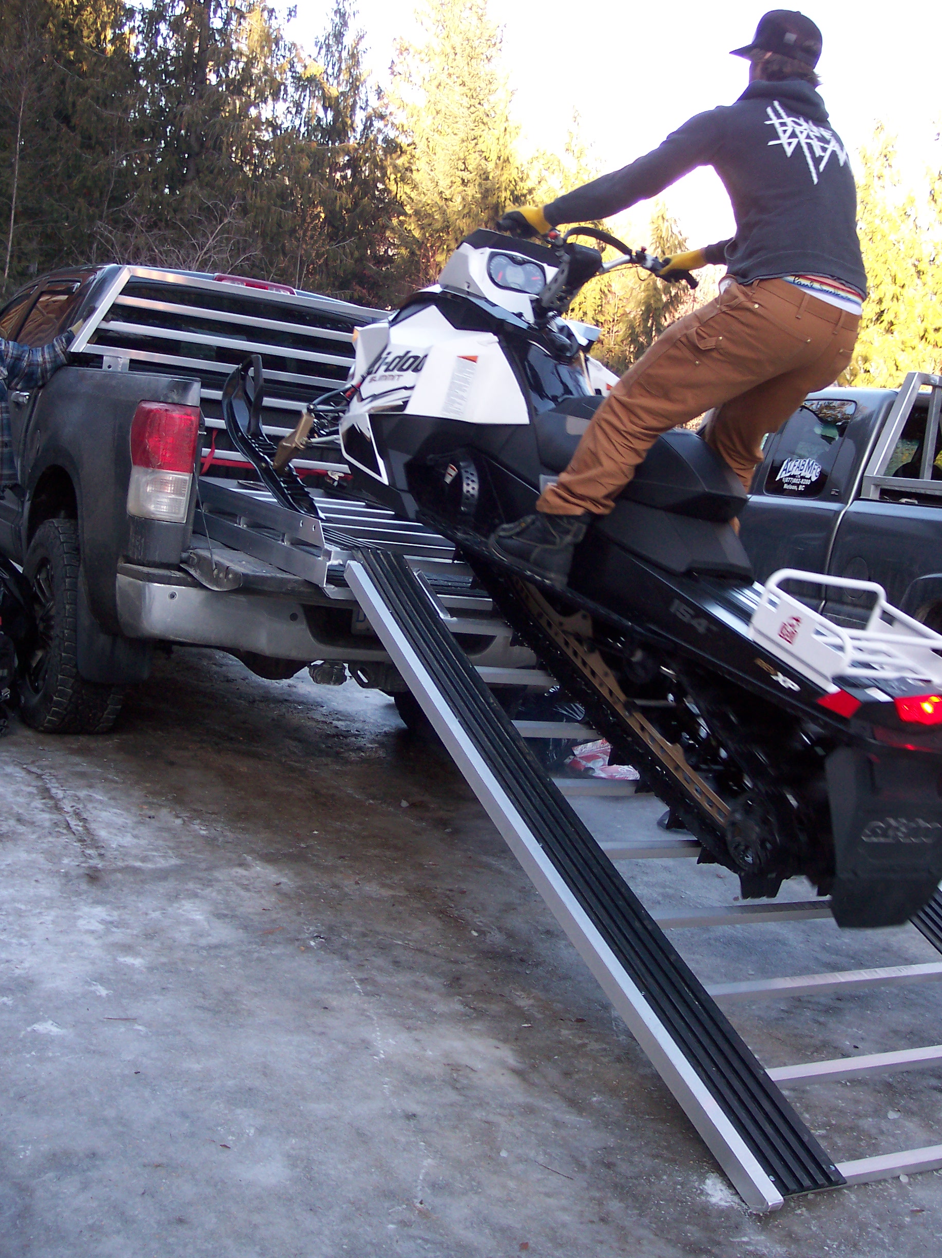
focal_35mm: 40
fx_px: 1453
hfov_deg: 35.9
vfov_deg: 46.8
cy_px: 607
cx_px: 455
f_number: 2.8
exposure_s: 1/125
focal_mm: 8
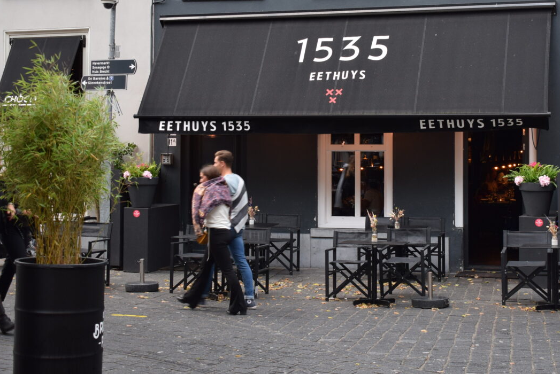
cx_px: 319
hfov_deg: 30.4
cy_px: 121
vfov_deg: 20.6
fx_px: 1027
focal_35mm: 66
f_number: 4.2
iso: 400
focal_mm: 30
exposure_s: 1/60
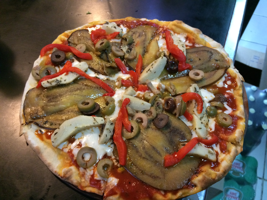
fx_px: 224
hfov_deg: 61.7
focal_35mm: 29
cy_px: 100
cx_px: 134
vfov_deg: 48.2
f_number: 2.2
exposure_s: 1/17
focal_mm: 4.15
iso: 320
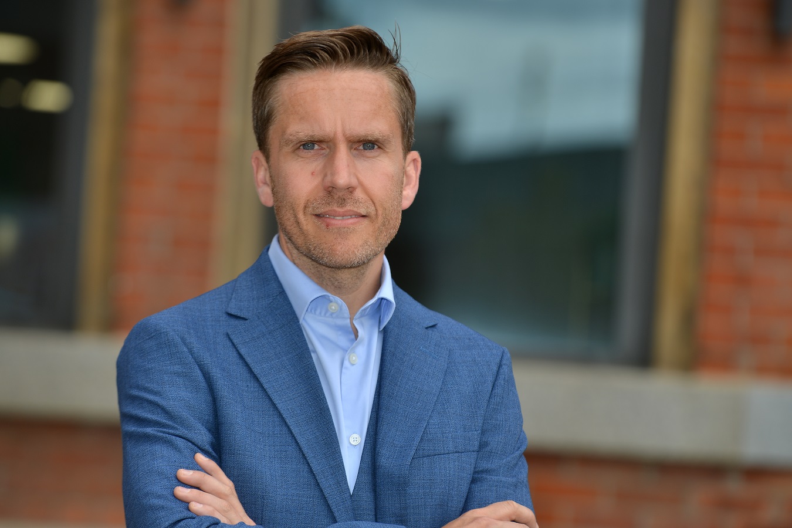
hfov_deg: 13.7
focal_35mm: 150
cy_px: 264
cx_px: 396
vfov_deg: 9.1
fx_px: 3300
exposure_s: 1/200
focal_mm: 150
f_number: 3.5
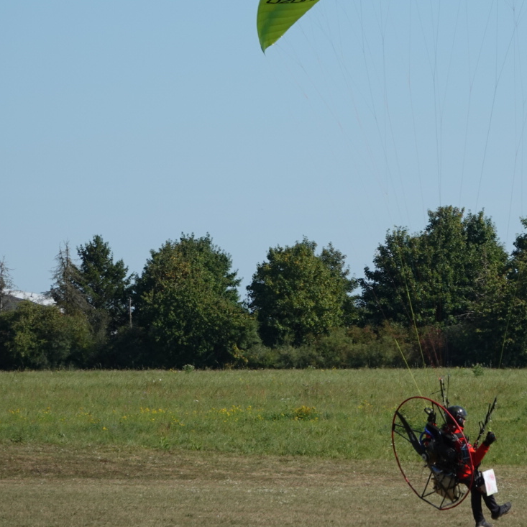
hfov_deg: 3.2
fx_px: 9336
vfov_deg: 3.2
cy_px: 189
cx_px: 464
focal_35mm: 542
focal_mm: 105.83
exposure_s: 1/800
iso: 100
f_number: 4.5
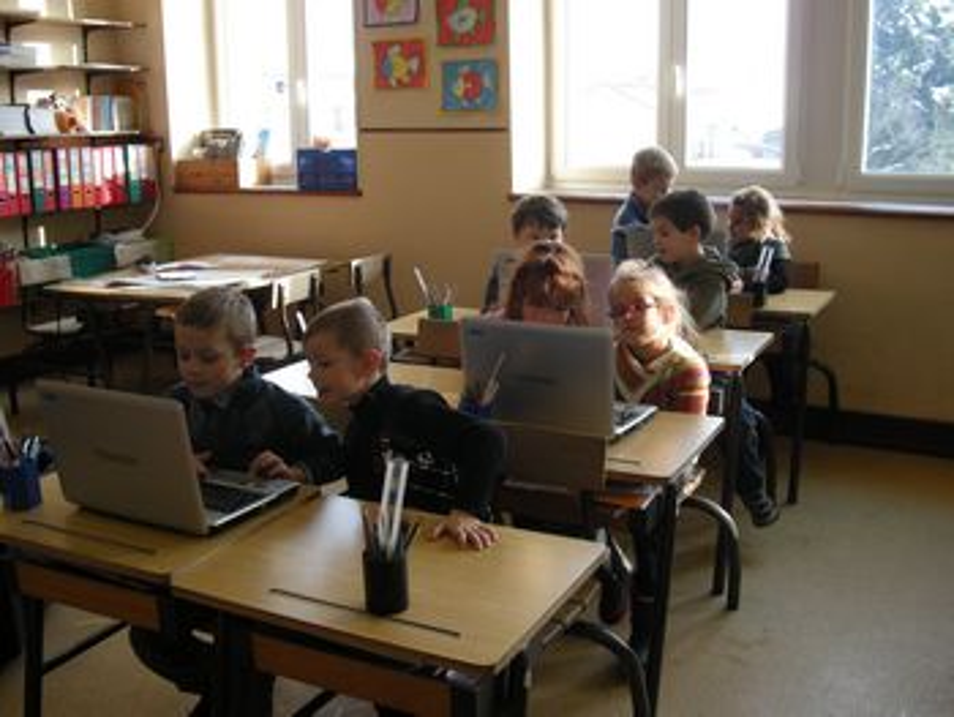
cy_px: 358
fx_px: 1020
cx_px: 477
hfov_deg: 50.1
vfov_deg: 38.7
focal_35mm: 37
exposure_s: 1/60.1
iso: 87
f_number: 2.8
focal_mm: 7.9
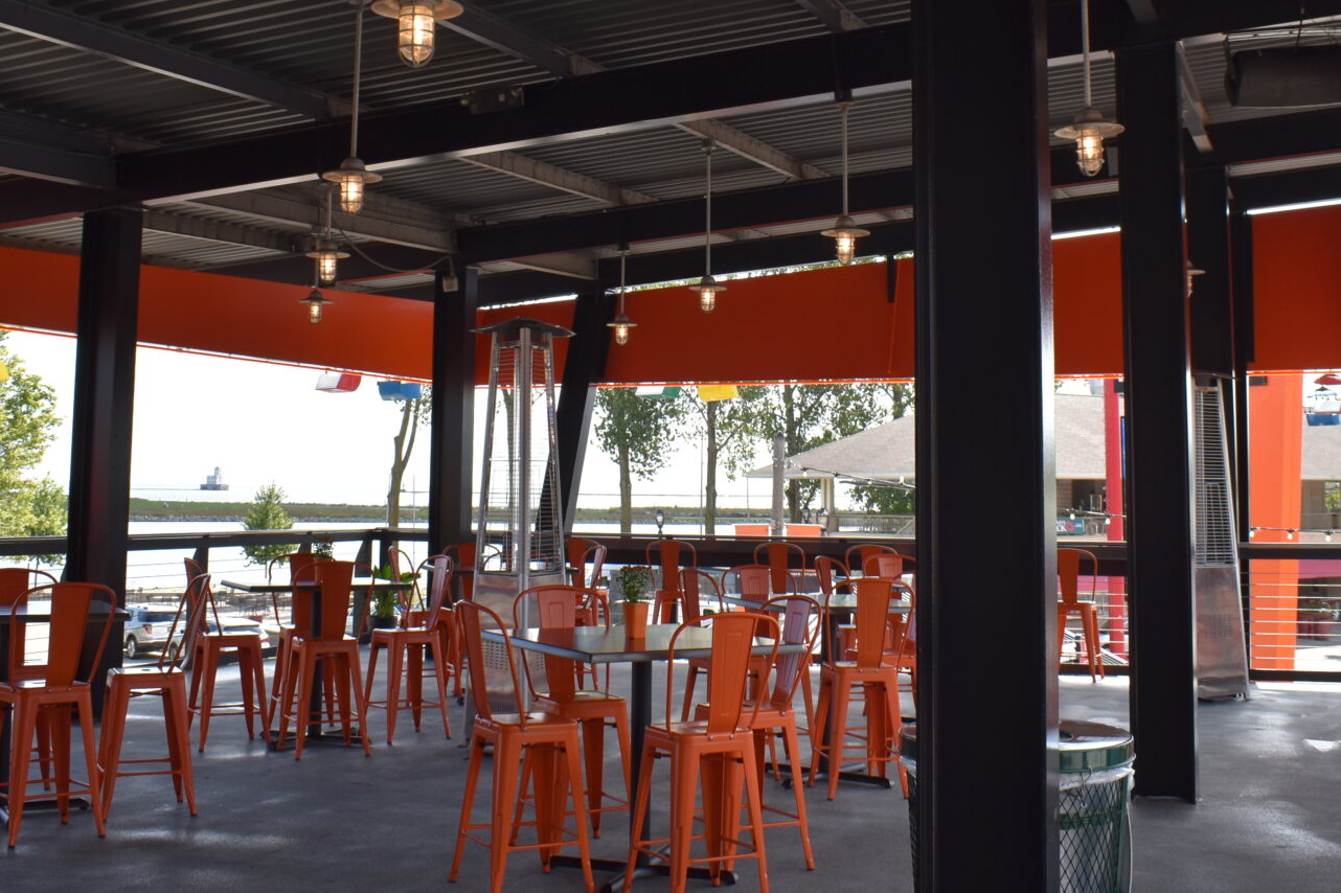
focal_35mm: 45
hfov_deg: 43.6
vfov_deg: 29.4
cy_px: 232
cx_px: 681
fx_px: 1676
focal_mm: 18
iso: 200
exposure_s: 1/250
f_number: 8
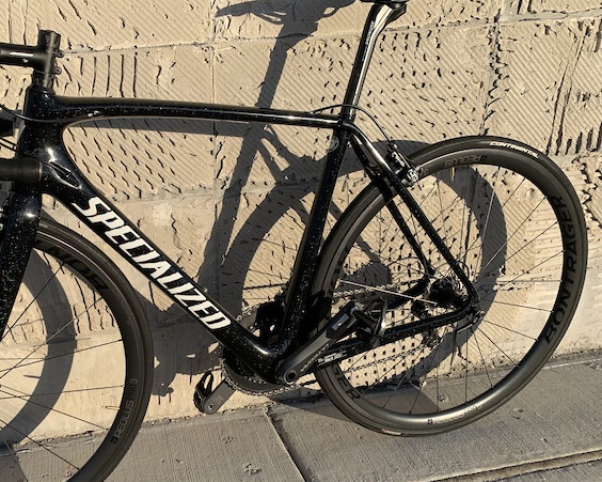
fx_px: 641
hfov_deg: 49.0
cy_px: 271
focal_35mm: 36
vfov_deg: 41.1
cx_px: 178
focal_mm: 4.25
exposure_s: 1/1953
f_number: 1.8
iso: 25
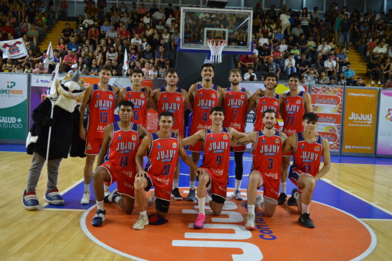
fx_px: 359
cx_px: 196
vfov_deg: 39.9
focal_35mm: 33
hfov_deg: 57.3
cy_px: 130
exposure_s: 1/80
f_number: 4.5
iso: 400
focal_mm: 22
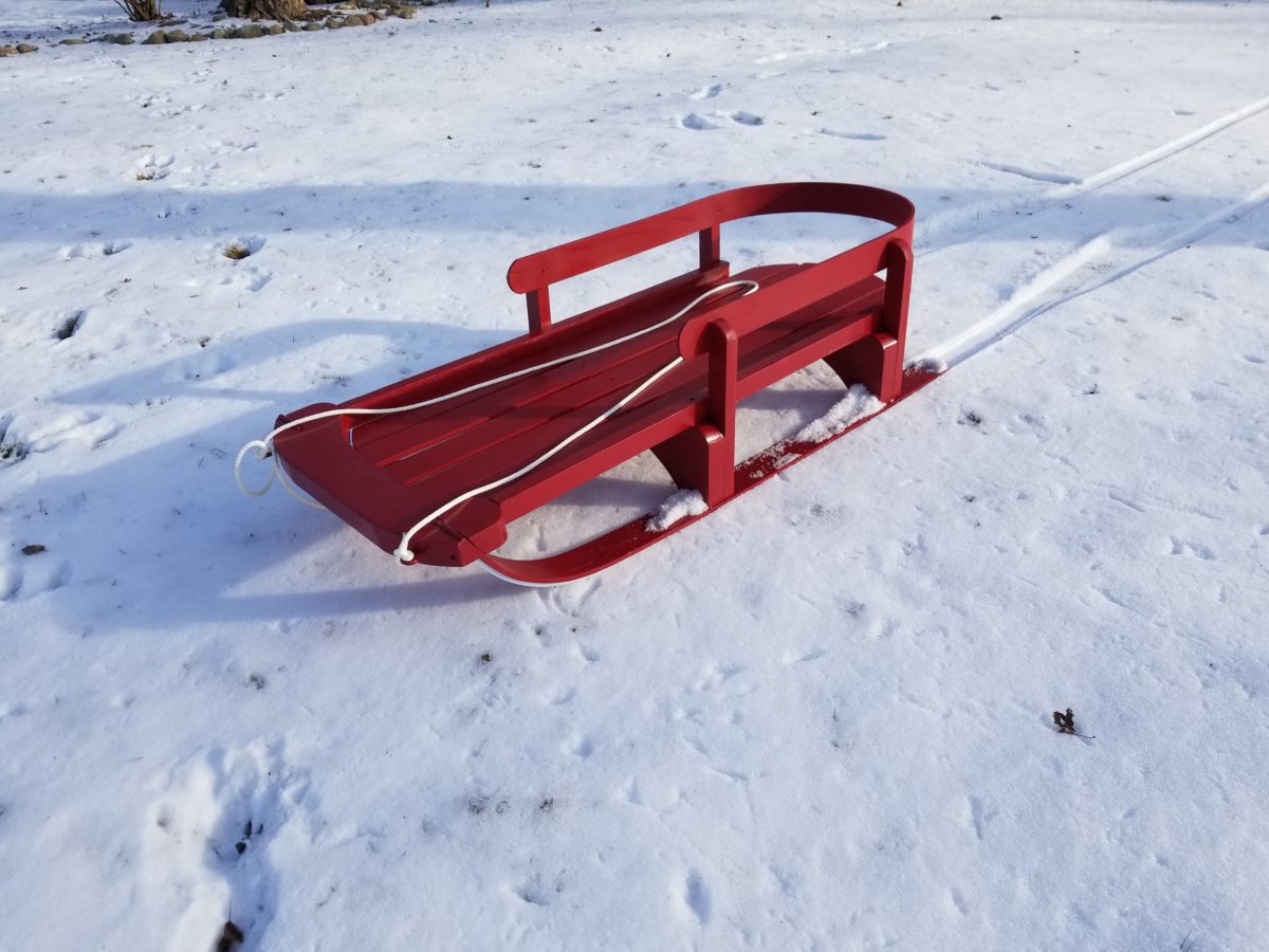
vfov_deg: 53.1
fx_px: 953
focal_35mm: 26
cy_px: 476
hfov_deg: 67.3
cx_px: 634
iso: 50
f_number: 1.7
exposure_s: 1/1660
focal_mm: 4.25
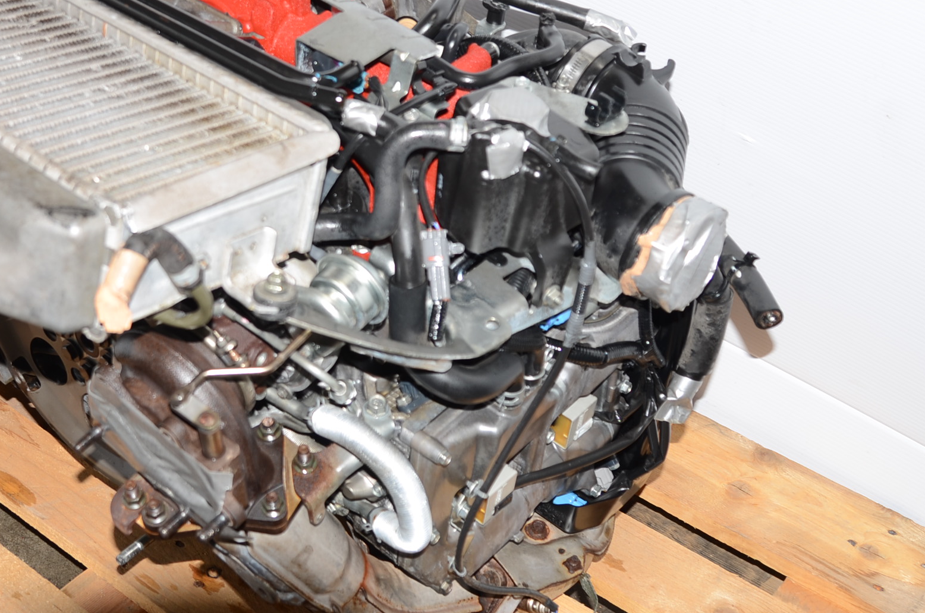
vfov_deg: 23.6
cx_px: 200
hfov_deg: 34.2
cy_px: 223
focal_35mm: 57
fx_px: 1462
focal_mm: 24
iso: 100
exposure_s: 1/60
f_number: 4.5
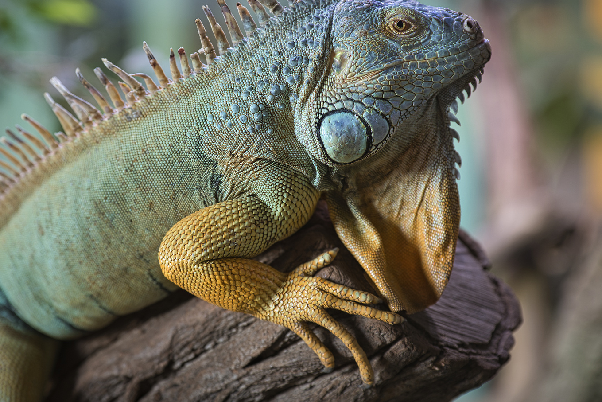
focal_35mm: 131
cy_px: 166
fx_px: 2191
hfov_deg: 15.6
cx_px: 252
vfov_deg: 10.5
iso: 400
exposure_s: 1/60
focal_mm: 110
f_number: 3.2
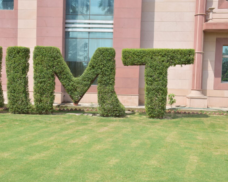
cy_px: 91
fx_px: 277
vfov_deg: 36.5
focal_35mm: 41
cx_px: 101
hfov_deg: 44.7
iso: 320
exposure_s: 1/400
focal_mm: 24
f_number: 9
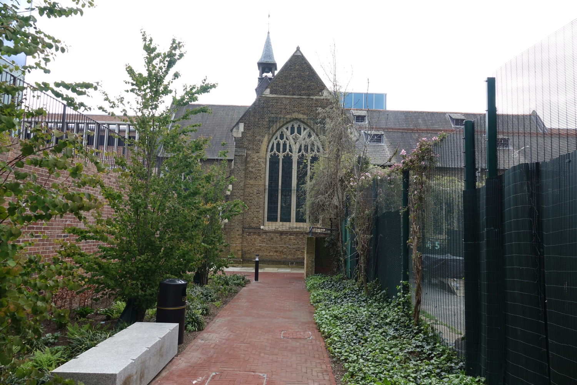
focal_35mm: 24
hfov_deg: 73.7
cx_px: 288
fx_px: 385
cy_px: 192
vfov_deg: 53.1
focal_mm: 8.8
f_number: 4
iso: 100
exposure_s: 1/250
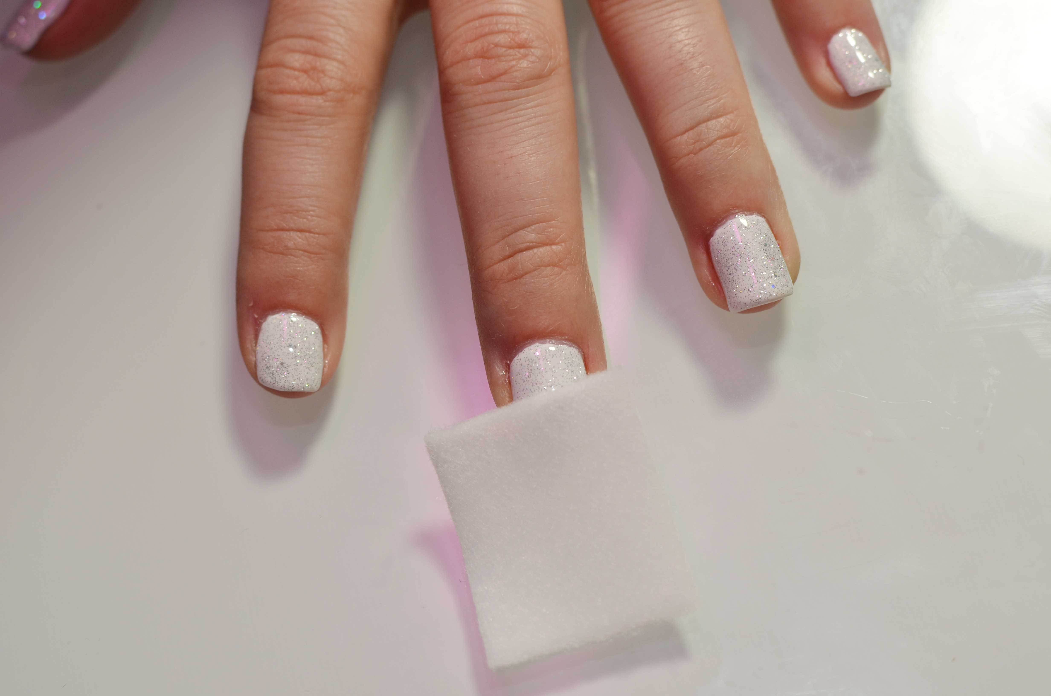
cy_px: 348
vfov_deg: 25.6
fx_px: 1530
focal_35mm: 52
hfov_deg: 37.9
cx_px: 526
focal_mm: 35
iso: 200
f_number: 4.5
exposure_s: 1/80
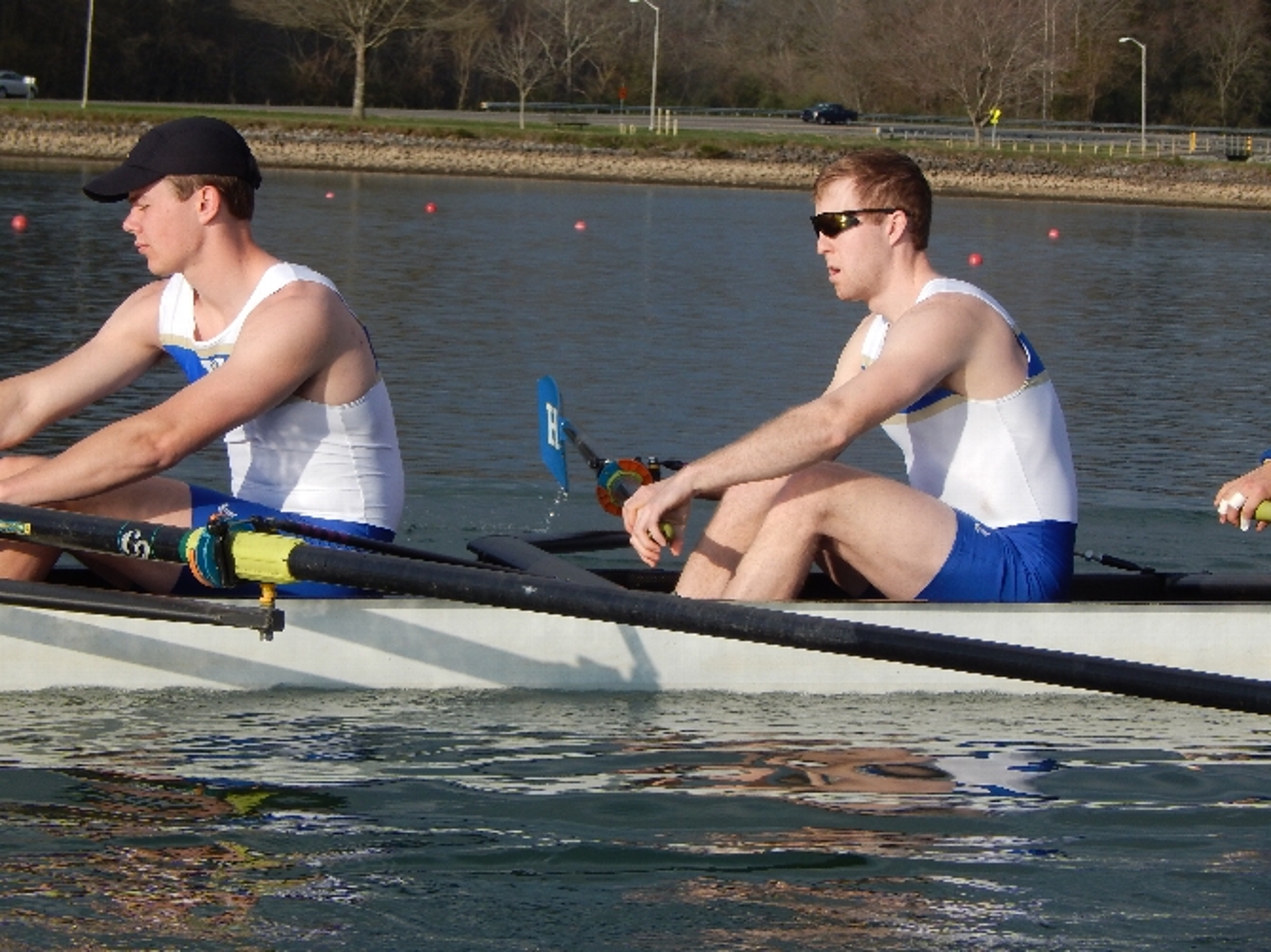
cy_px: 476
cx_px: 636
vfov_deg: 10.5
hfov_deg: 14.0
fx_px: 5175
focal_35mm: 141
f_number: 4.9
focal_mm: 25.3
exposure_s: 1/800
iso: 125
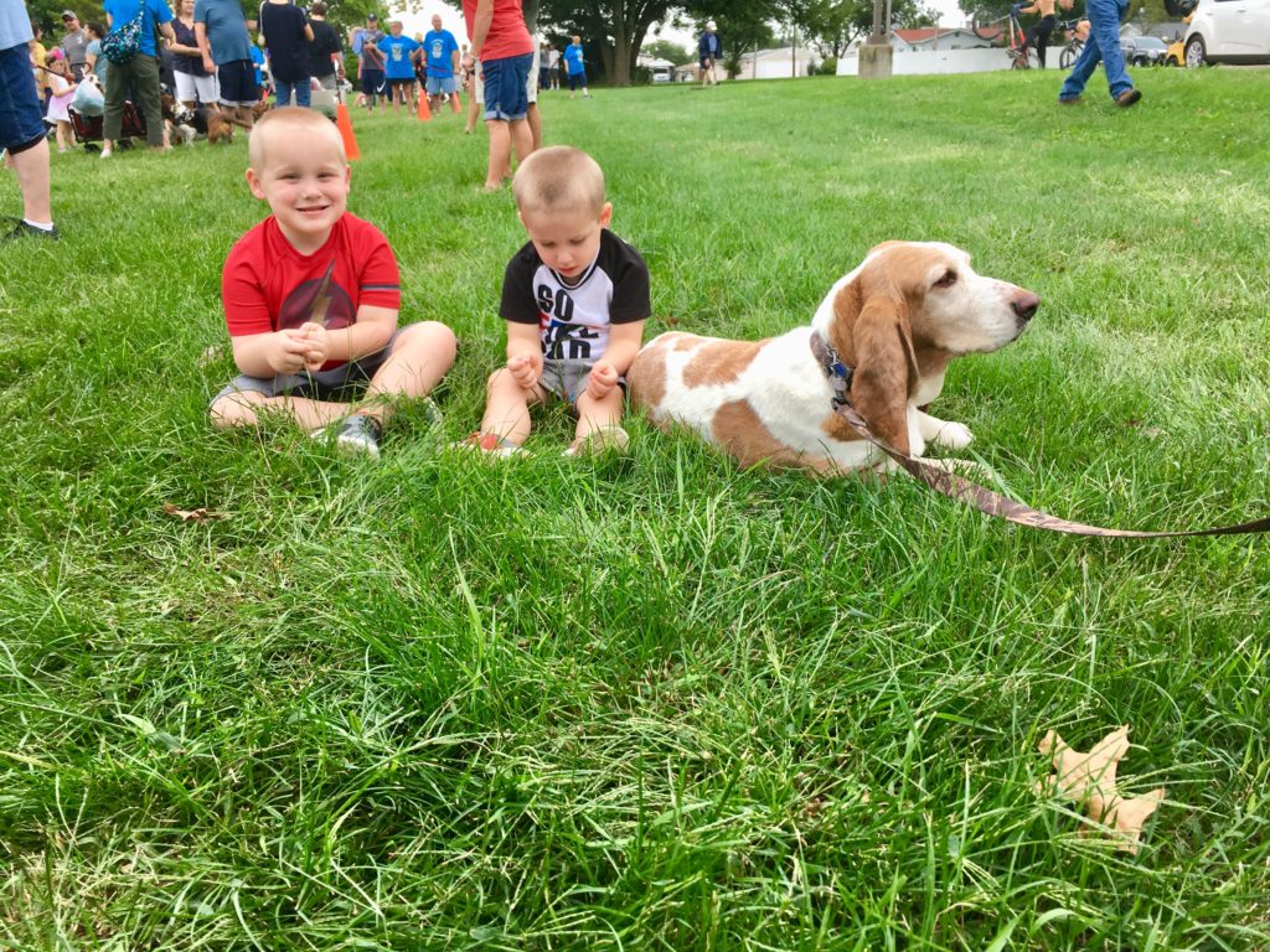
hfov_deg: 61.7
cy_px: 476
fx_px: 1064
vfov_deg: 48.2
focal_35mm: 29
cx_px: 635
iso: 25
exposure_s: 1/190
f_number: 2.2
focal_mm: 4.15
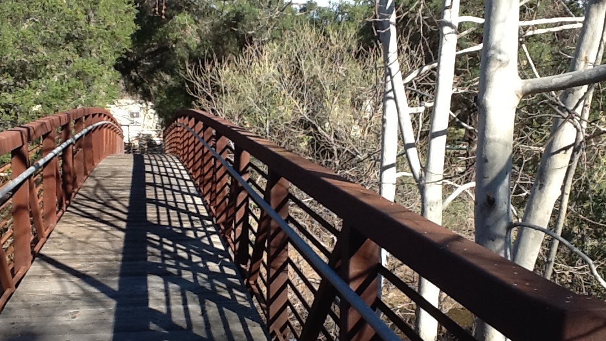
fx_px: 787
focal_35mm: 49
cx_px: 300
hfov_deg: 42.1
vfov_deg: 24.4
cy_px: 194
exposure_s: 1/514
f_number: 2.4
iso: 40
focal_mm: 2.03
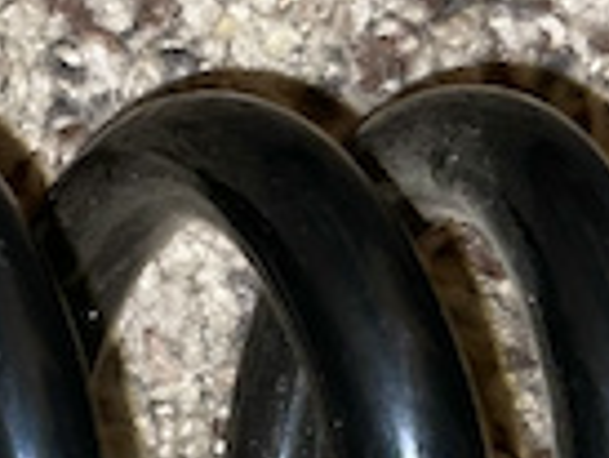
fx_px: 2676
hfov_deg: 11.5
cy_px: 440
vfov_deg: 9.7
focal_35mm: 152
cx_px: -653
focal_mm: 4.2
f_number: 1.6
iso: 32
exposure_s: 1/4
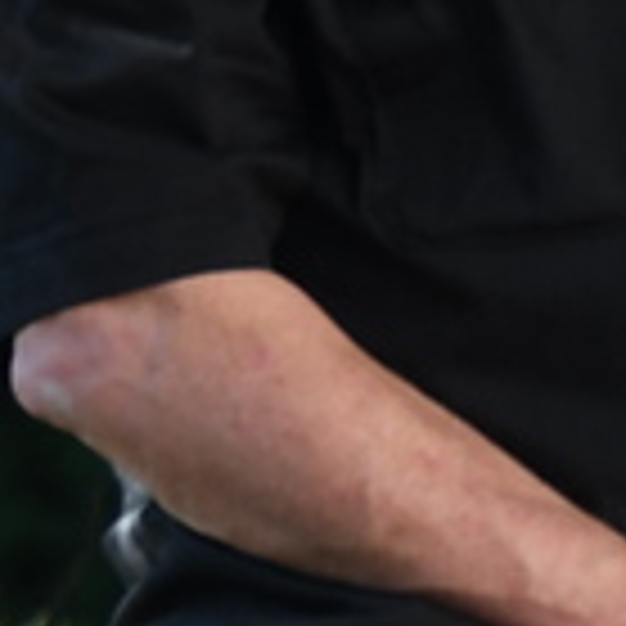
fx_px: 24020
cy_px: 453
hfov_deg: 1.5
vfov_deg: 1.5
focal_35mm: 1174
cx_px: -937
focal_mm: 80
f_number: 4.5
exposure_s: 1/125
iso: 125
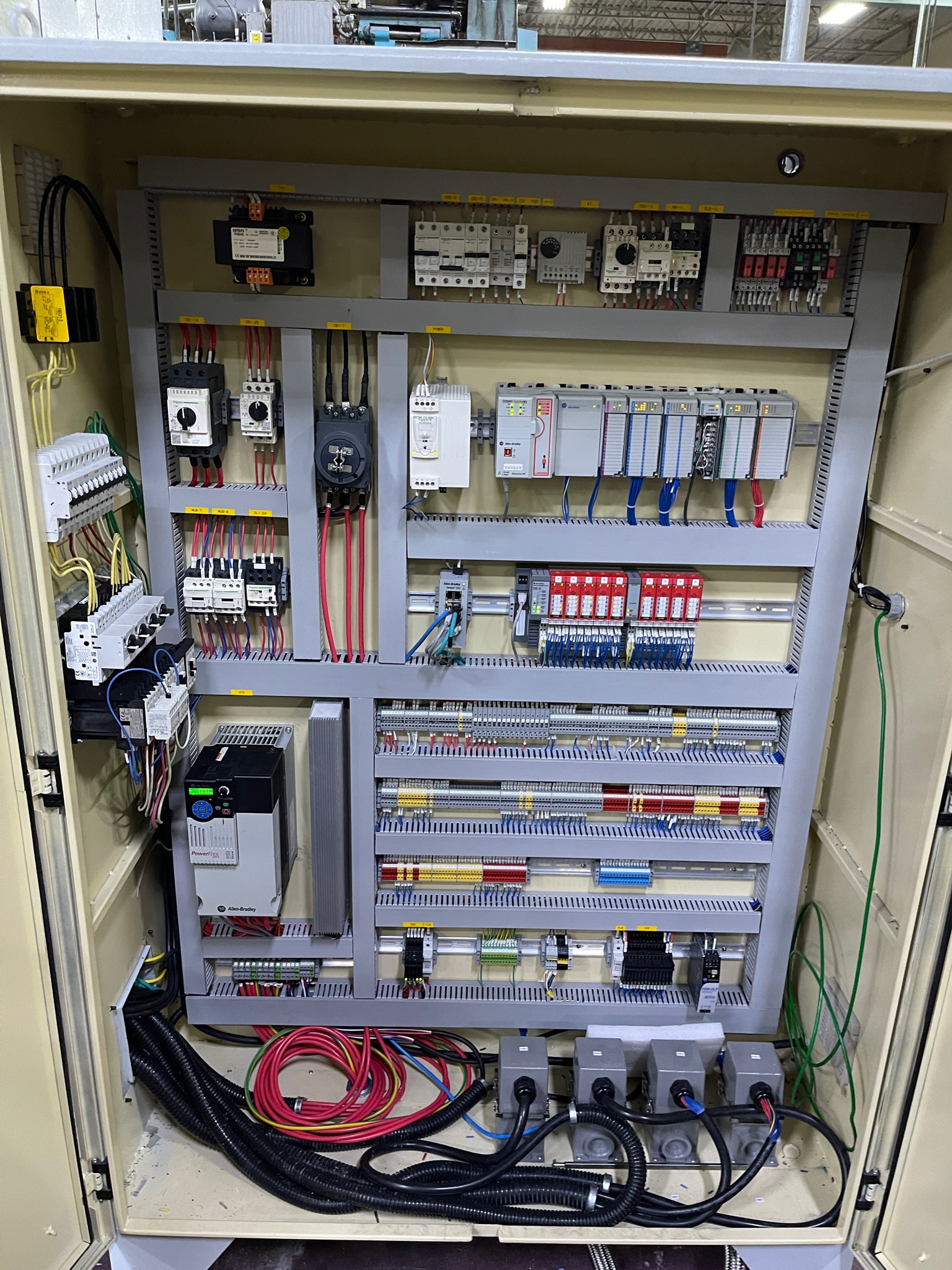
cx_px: 476
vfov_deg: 67.3
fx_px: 954
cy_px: 635
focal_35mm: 26
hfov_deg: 53.0
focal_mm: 5.1
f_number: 1.6
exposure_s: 1/40
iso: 400
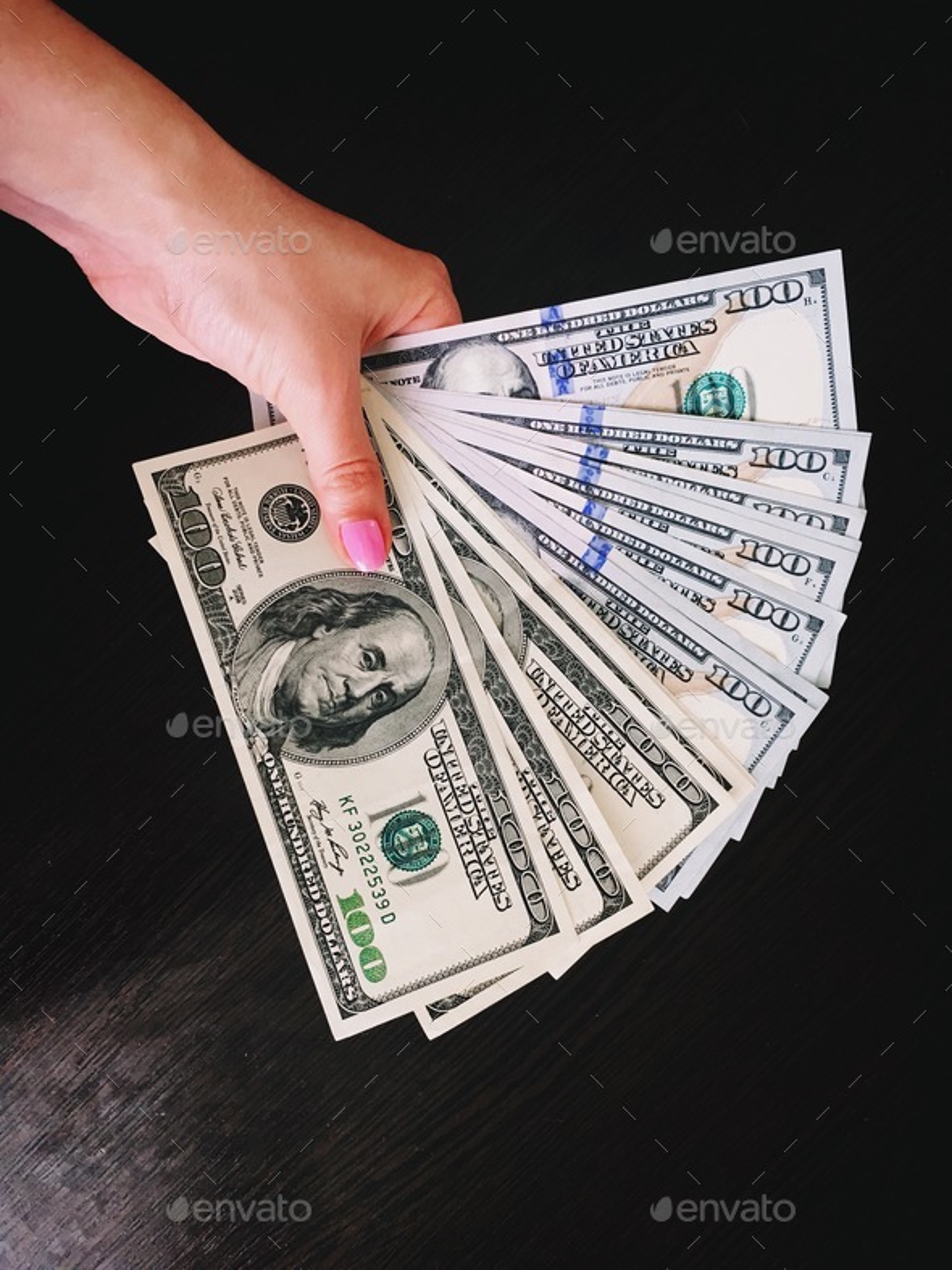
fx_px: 1064
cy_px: 635
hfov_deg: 48.2
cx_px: 476
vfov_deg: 61.7
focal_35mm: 29
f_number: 2.2
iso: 64
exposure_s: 1/33
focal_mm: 4.15
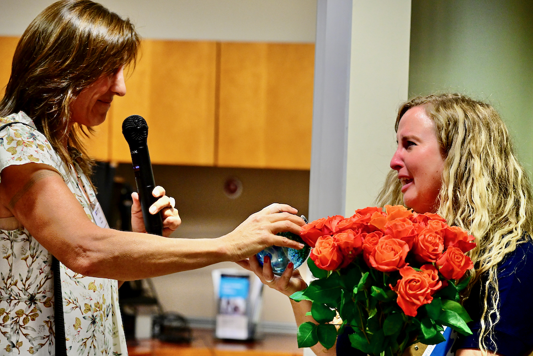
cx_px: 255
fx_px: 2355
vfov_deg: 8.6
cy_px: 223
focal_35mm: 159
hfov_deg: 12.9
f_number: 4
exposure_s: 1/250
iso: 3200
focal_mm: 120
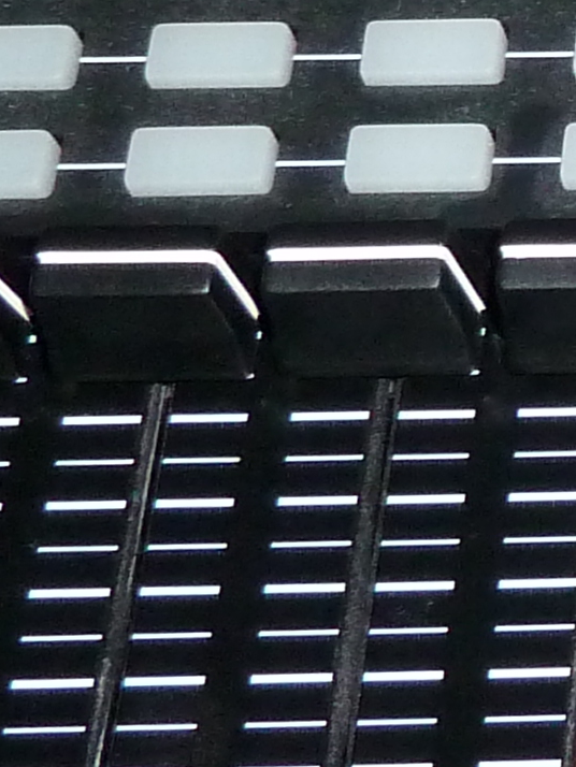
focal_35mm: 140
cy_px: -105
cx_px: 1494
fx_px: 3104
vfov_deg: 13.8
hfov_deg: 9.2
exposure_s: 1/30
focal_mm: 4.1
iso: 250
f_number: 3.3
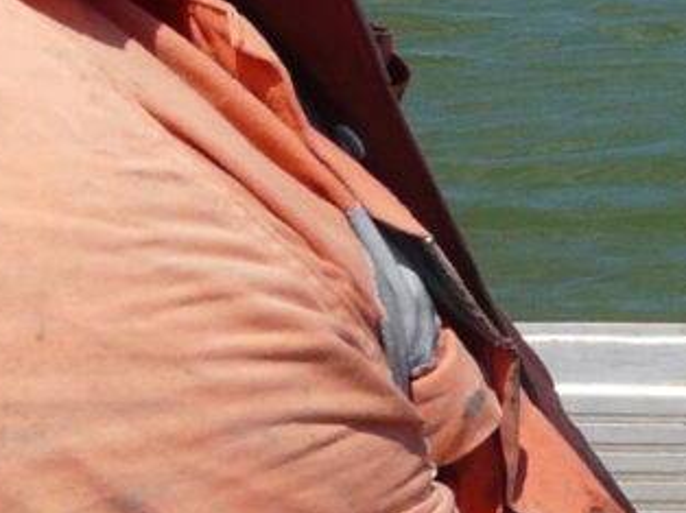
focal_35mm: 137
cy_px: 242
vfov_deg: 10.8
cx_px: 1191
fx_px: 2713
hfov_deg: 13.2
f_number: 5
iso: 100
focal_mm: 4.6
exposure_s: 1/200
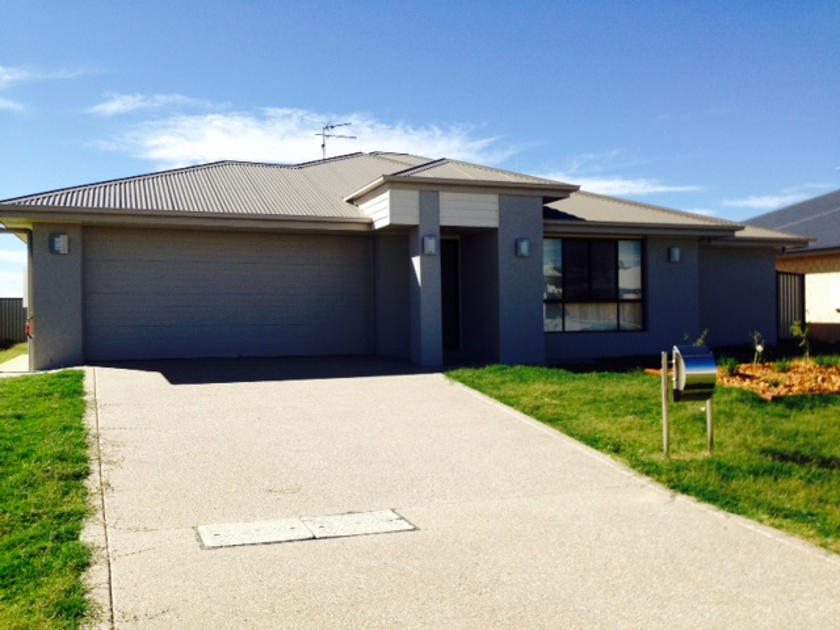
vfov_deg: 42.9
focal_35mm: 33
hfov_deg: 55.4
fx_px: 801
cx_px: 420
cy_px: 315
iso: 50
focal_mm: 4.12
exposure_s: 1/1333
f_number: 2.4
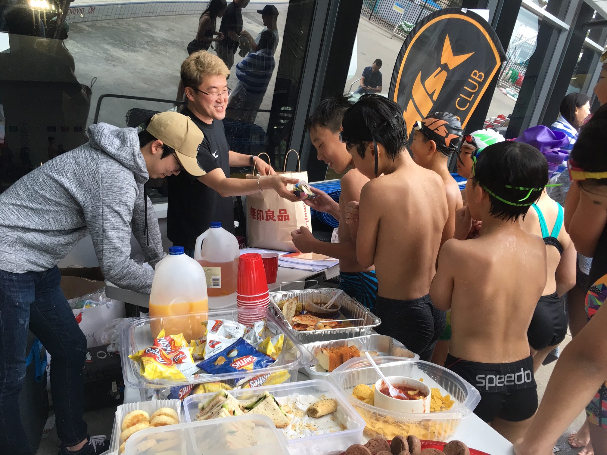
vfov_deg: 48.2
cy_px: 228
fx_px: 509
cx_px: 304
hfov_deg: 61.7
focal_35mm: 29
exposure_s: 1/33
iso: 32
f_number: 2.2
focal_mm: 4.15
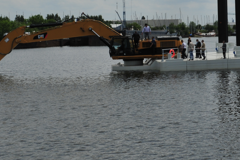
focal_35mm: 109
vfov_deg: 12.4
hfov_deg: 18.4
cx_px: 229
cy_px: 13
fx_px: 726
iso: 250
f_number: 20
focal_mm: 42
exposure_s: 1/250
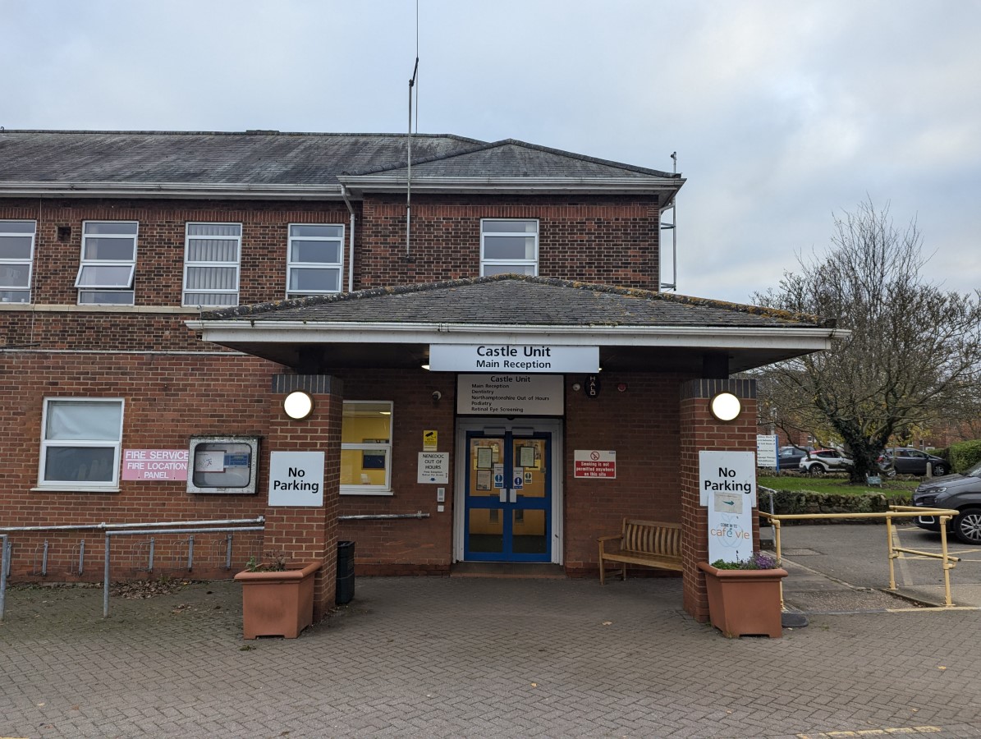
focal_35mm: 24
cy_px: 370
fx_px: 681
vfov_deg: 56.9
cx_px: 490
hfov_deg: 71.5
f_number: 1.85
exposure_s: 1/176
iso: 45
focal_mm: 6.81
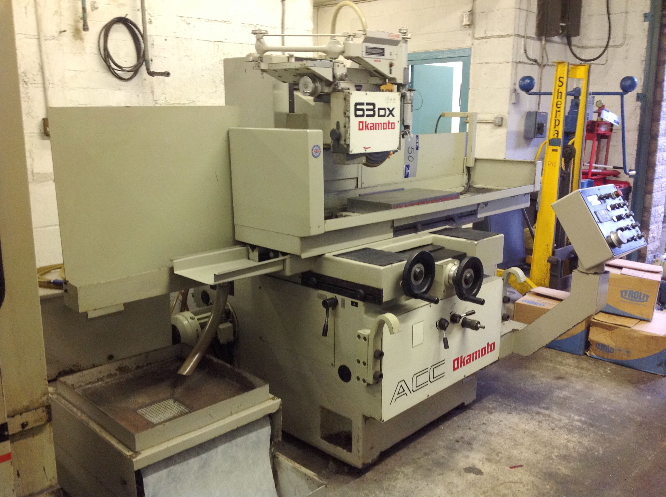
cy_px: 248
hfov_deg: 52.7
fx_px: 672
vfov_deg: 40.6
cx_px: 333
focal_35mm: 35
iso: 160
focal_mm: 4.28
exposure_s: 1/17
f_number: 2.4
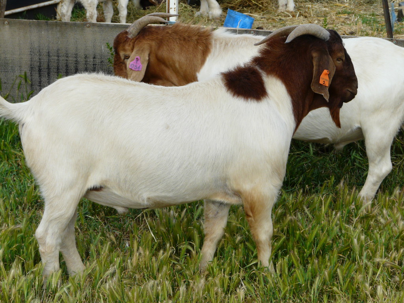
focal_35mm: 171
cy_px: 152
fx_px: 1996
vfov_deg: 8.7
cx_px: 202
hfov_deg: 11.6
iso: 100
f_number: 5.6
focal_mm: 28.1
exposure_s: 1/250
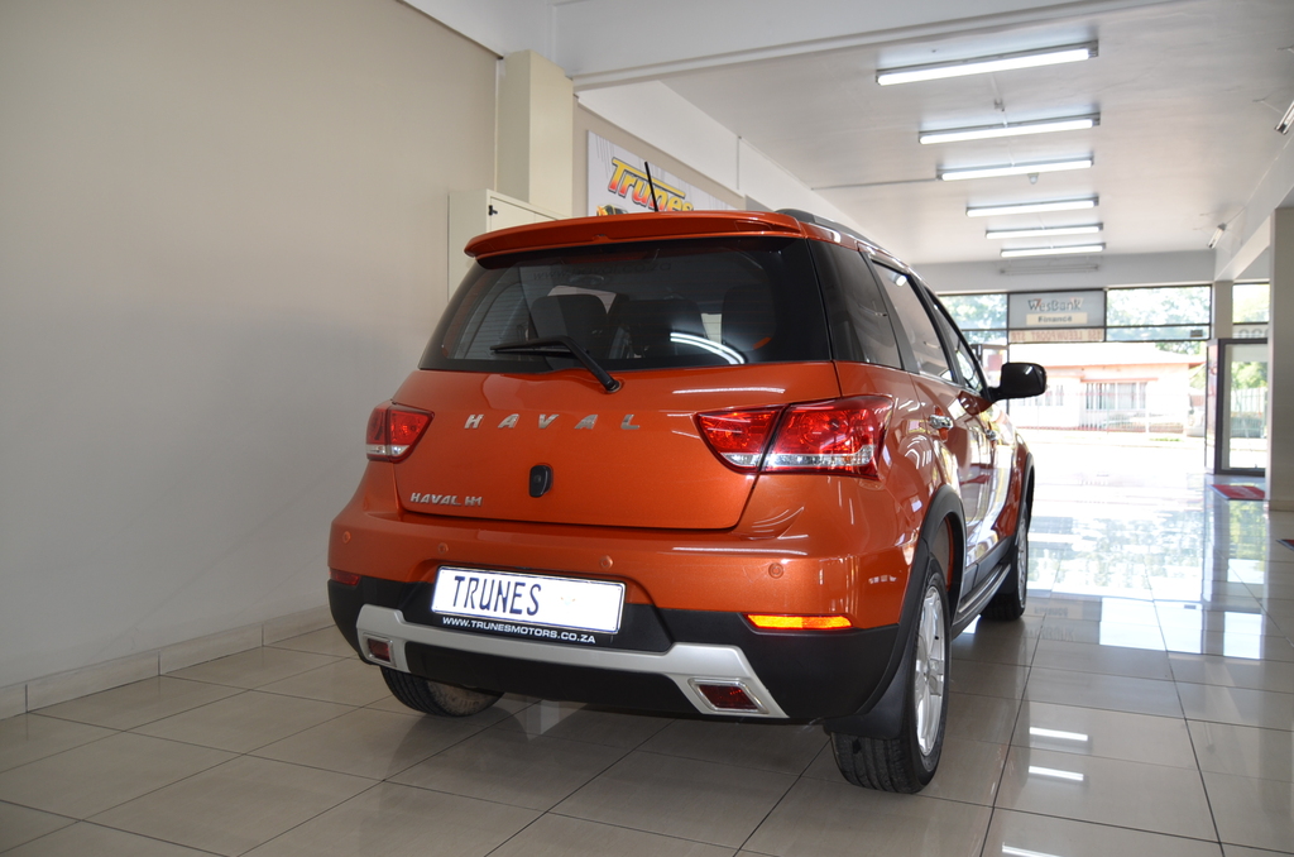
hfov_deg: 67.5
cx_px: 647
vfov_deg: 47.7
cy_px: 428
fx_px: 968
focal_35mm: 27
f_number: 3.5
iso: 220
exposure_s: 1/125
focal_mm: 18
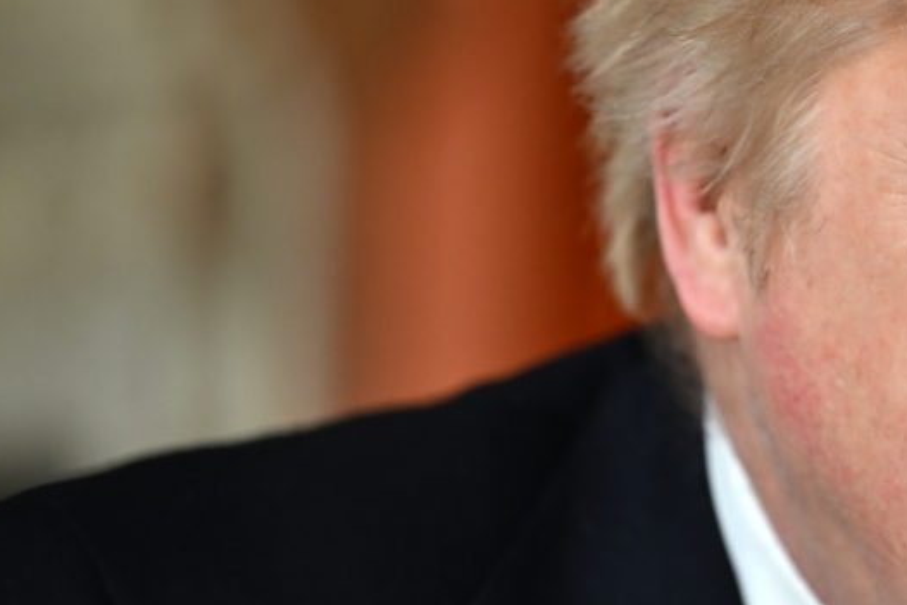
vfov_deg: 4.8
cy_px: 193
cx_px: 1014
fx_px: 7182
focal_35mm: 285
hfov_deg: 7.2
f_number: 2.8
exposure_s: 1/640
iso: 1000
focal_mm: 125
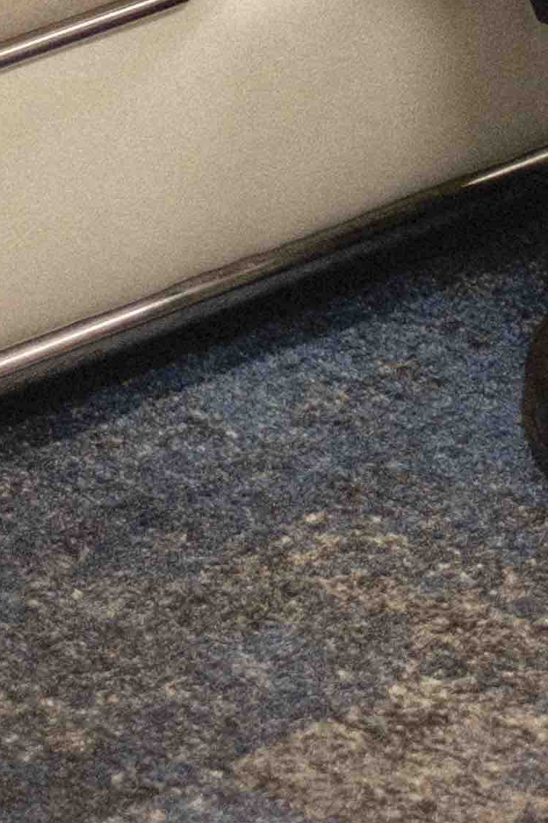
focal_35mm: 341
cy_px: -1533
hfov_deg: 3.9
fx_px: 7788
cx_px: 1524
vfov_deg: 5.7
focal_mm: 33
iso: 400
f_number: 1.4
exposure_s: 1/400
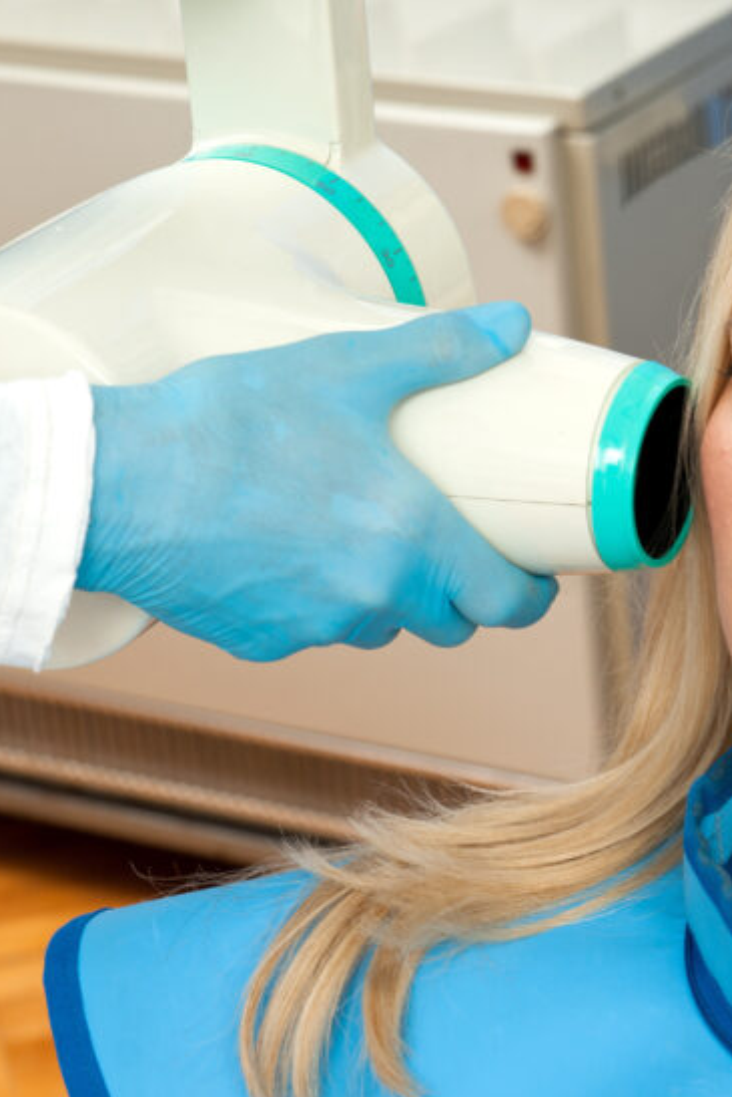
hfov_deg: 10.4
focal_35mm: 131
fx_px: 3993
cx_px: 634
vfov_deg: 15.6
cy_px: 490
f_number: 7.1
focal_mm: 70
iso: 100
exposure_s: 1/250
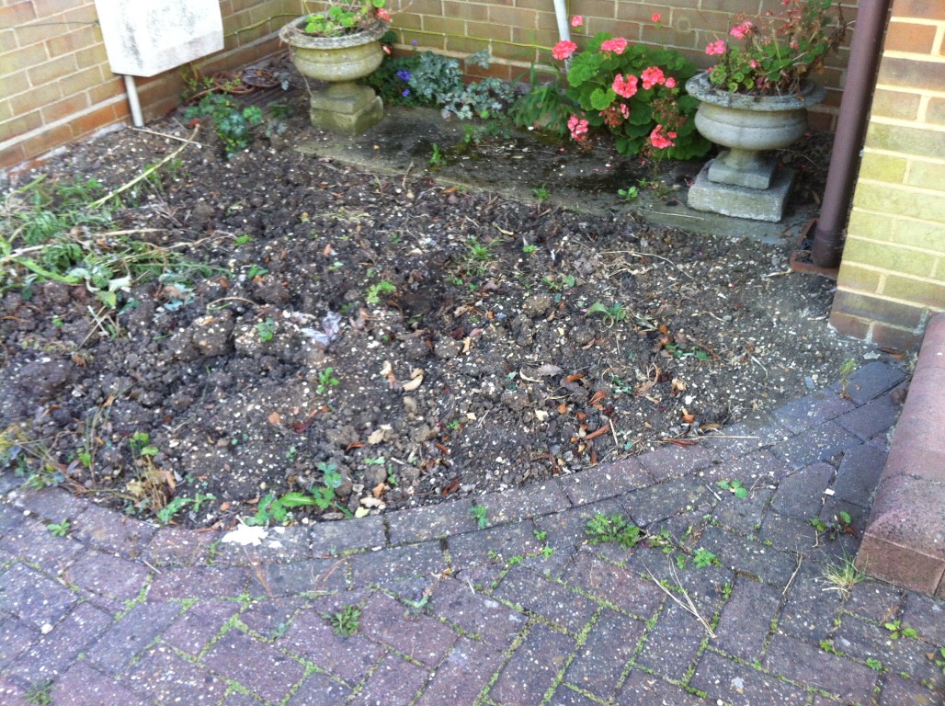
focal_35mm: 35
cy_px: 353
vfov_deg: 40.6
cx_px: 472
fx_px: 954
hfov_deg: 52.7
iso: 80
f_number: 2.8
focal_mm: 3.85
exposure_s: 1/60
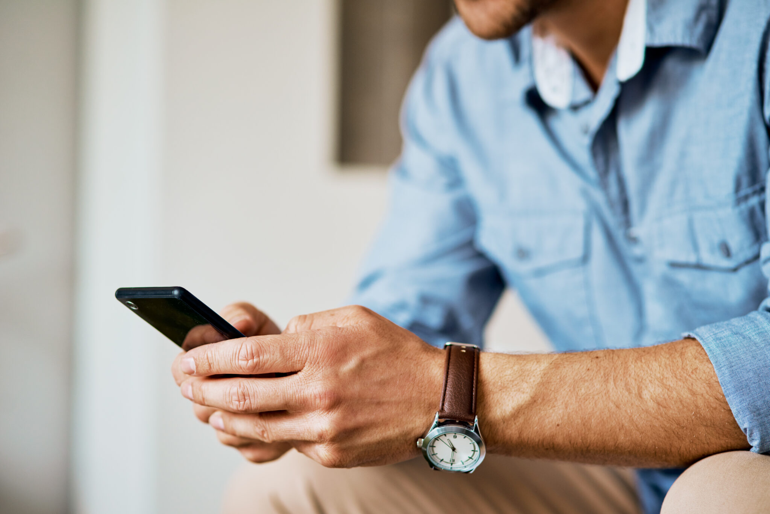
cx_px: 385
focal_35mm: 85
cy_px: 257
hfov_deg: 23.9
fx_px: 1819
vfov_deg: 16.1
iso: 200
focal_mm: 85
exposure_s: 1/320
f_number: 2.2
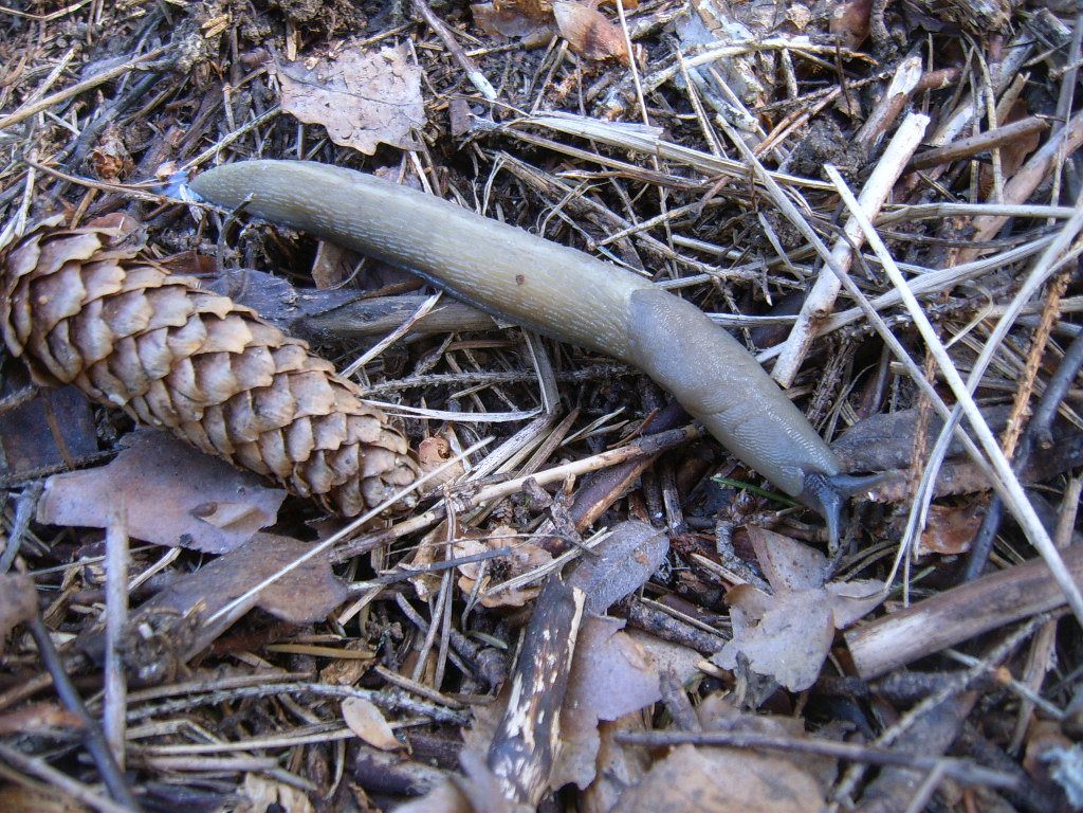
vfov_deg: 40.7
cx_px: 542
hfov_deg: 52.6
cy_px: 406
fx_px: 1095
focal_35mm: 35
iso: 50
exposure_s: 1/45
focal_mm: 5.8
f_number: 2.8
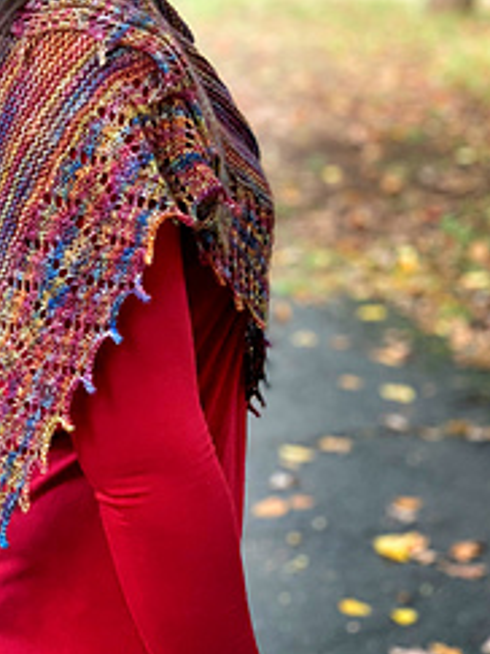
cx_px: 109
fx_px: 2021
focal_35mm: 107
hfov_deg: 13.8
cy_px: 81
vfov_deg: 18.1
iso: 125
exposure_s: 1/107
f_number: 2.4
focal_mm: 6
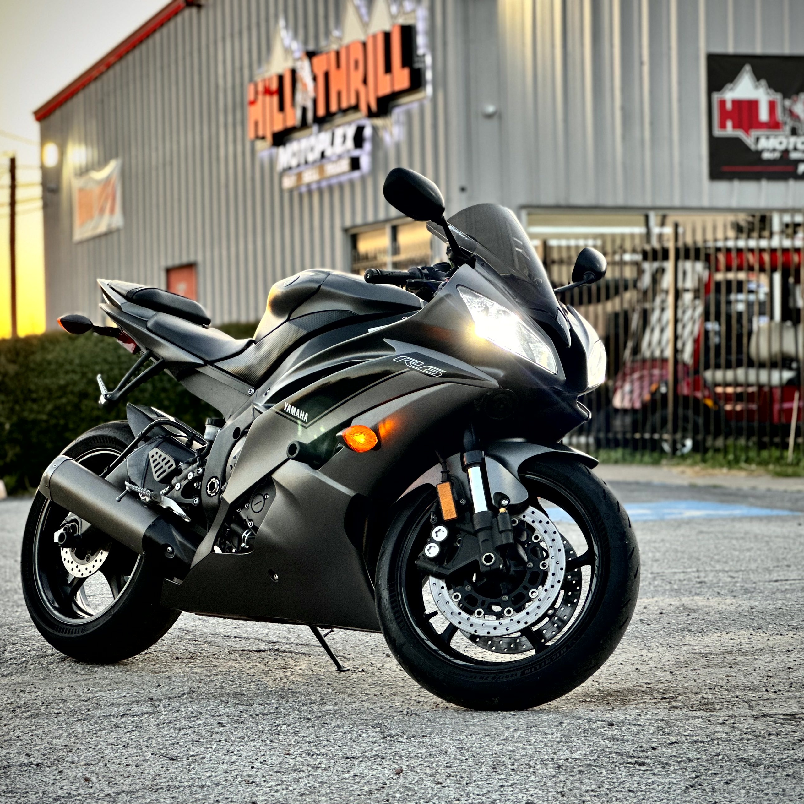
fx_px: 2391
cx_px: 398
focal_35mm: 91
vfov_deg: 19.1
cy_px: 402
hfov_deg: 19.1
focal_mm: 9
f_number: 2.8
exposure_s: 1/120
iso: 160
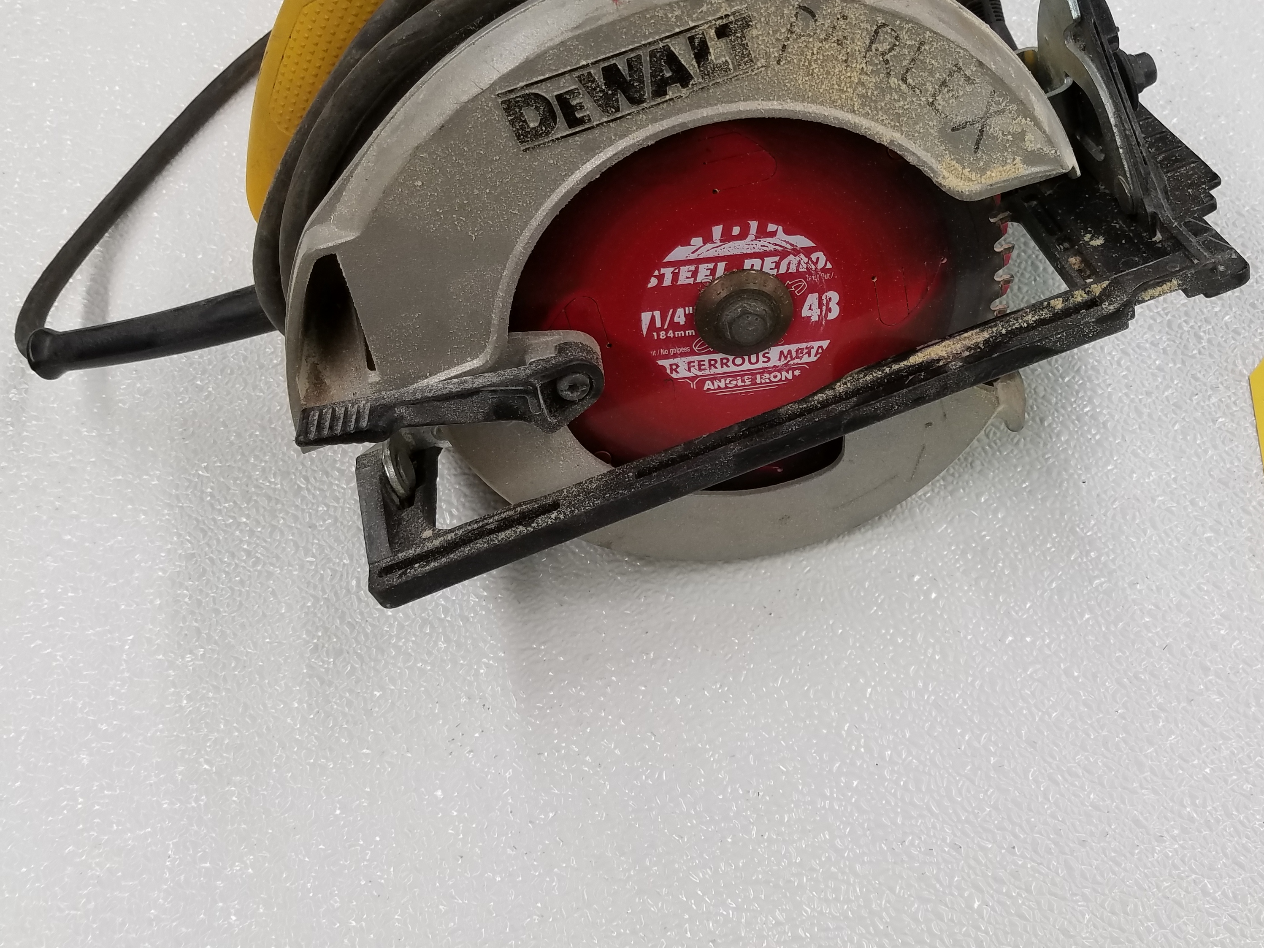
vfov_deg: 40.2
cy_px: 319
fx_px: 1278
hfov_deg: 51.7
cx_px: 839
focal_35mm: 35
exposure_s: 1/60
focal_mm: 4.2
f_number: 1.7
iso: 64
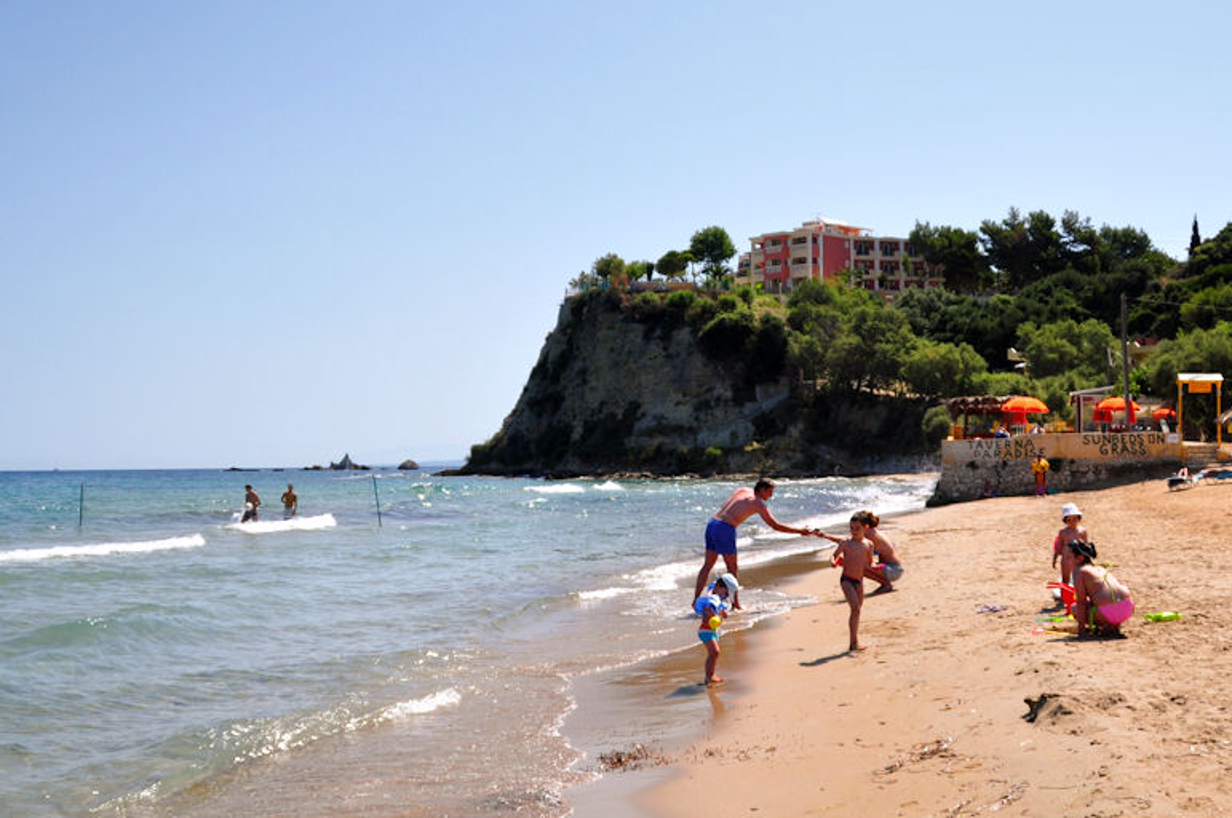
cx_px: 741
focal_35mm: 42
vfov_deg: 31.8
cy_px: 472
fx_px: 1436
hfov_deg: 46.2
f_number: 3.5
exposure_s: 1/3200
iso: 200
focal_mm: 18
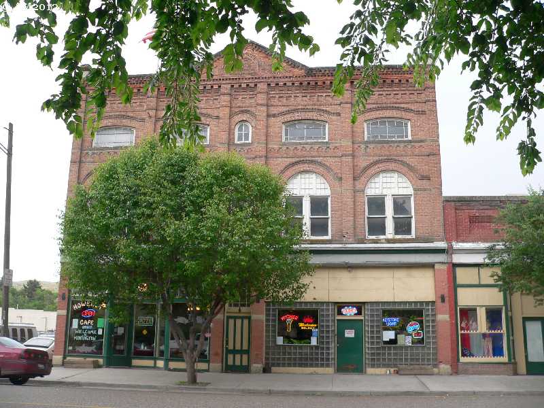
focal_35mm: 36
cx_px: 272
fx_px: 566
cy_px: 204
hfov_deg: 51.4
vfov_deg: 39.7
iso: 80
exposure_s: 1/100
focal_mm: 6
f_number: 2.8
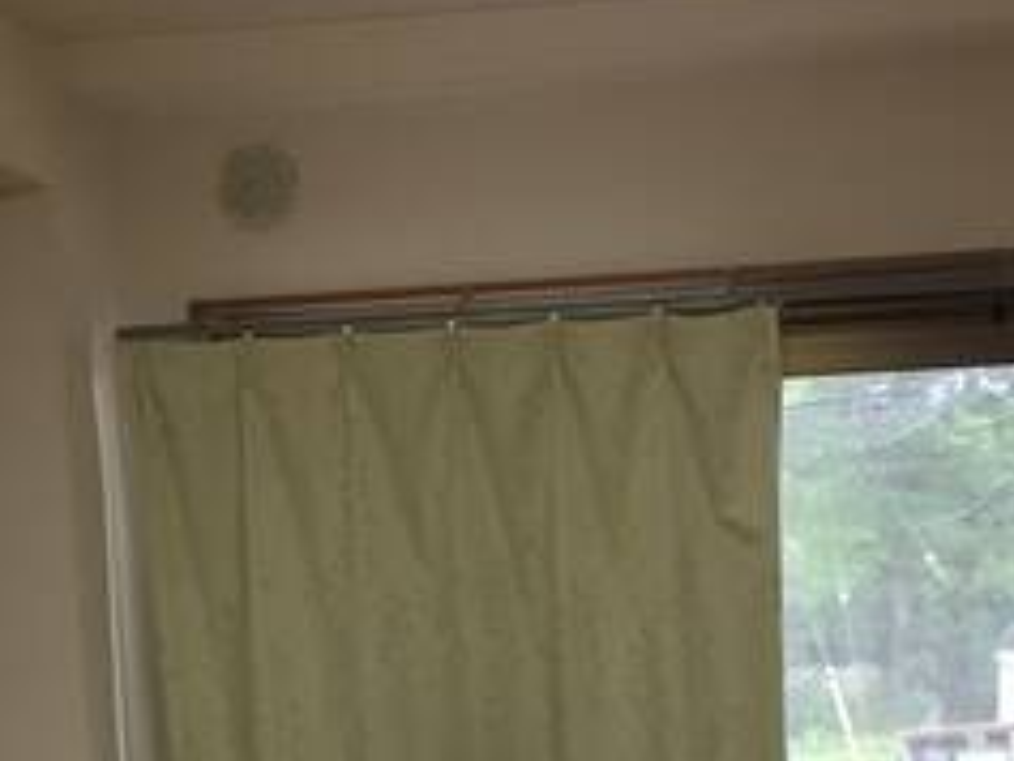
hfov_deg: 22.2
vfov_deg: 15.6
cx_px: 372
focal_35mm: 88
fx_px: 2579
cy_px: 1099
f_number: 2.2
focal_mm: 4.15
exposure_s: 1/30
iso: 40
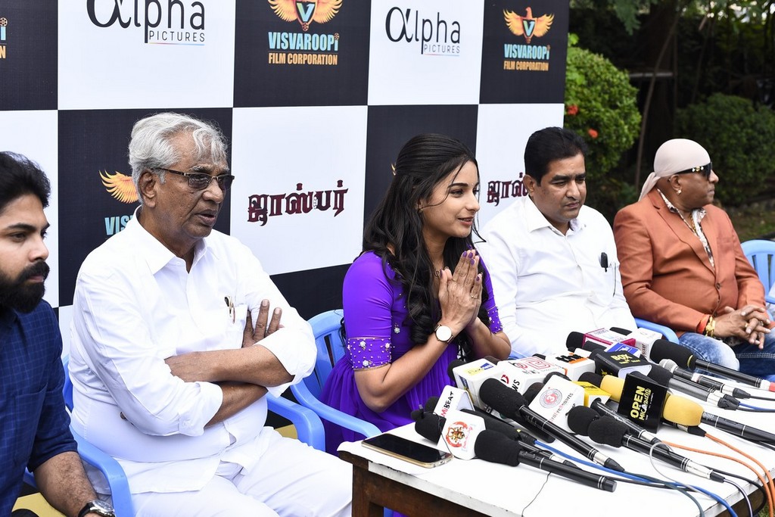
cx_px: 388
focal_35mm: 50
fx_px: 1076
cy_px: 258
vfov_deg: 27.0
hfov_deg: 39.6
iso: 320
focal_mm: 50
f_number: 5.6
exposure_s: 1/200
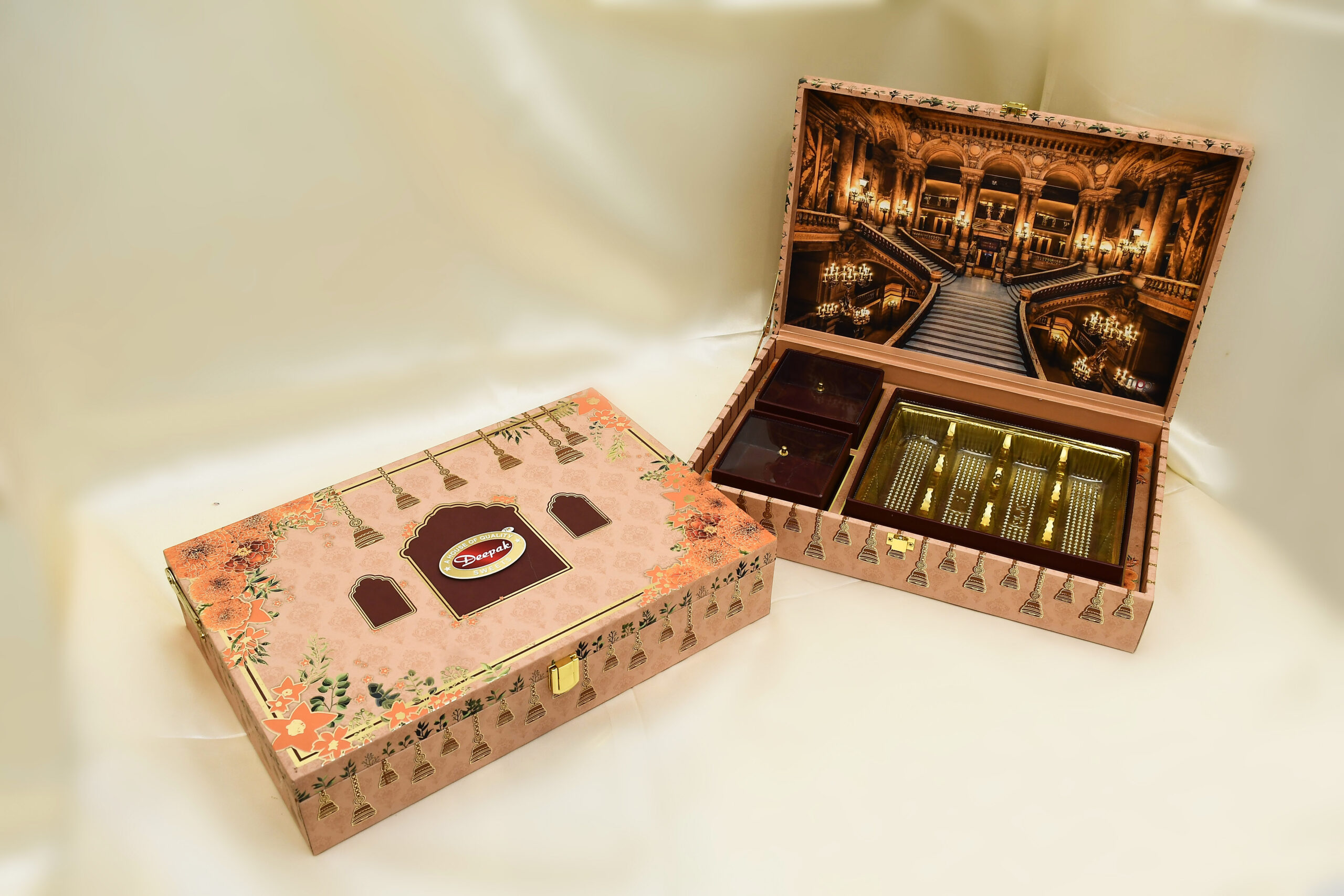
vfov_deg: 43.6
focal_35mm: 30
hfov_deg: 61.9
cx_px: 672
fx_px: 1120
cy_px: 448
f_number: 6.3
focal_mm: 20
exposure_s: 1/160
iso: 400
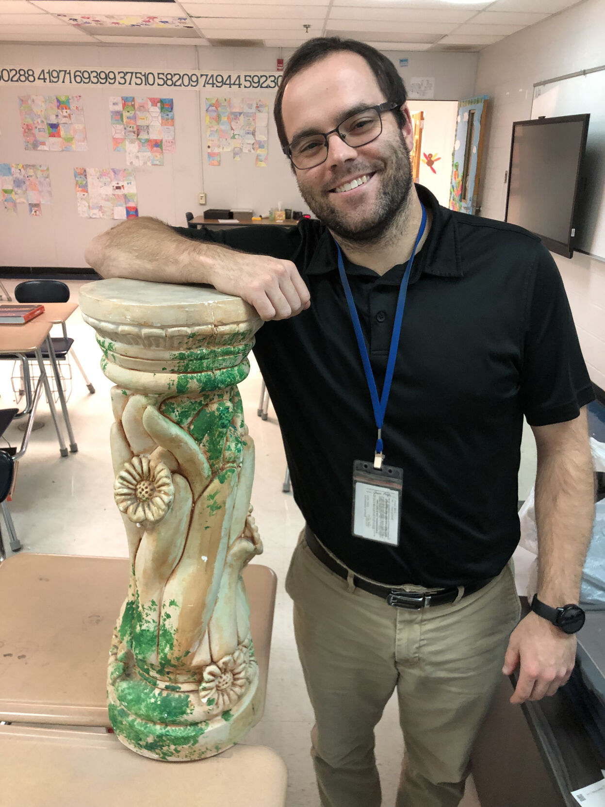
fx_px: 653
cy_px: 404
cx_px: 302
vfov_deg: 63.4
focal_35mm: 28
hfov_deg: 49.7
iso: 100
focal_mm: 4
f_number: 1.8
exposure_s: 1/15
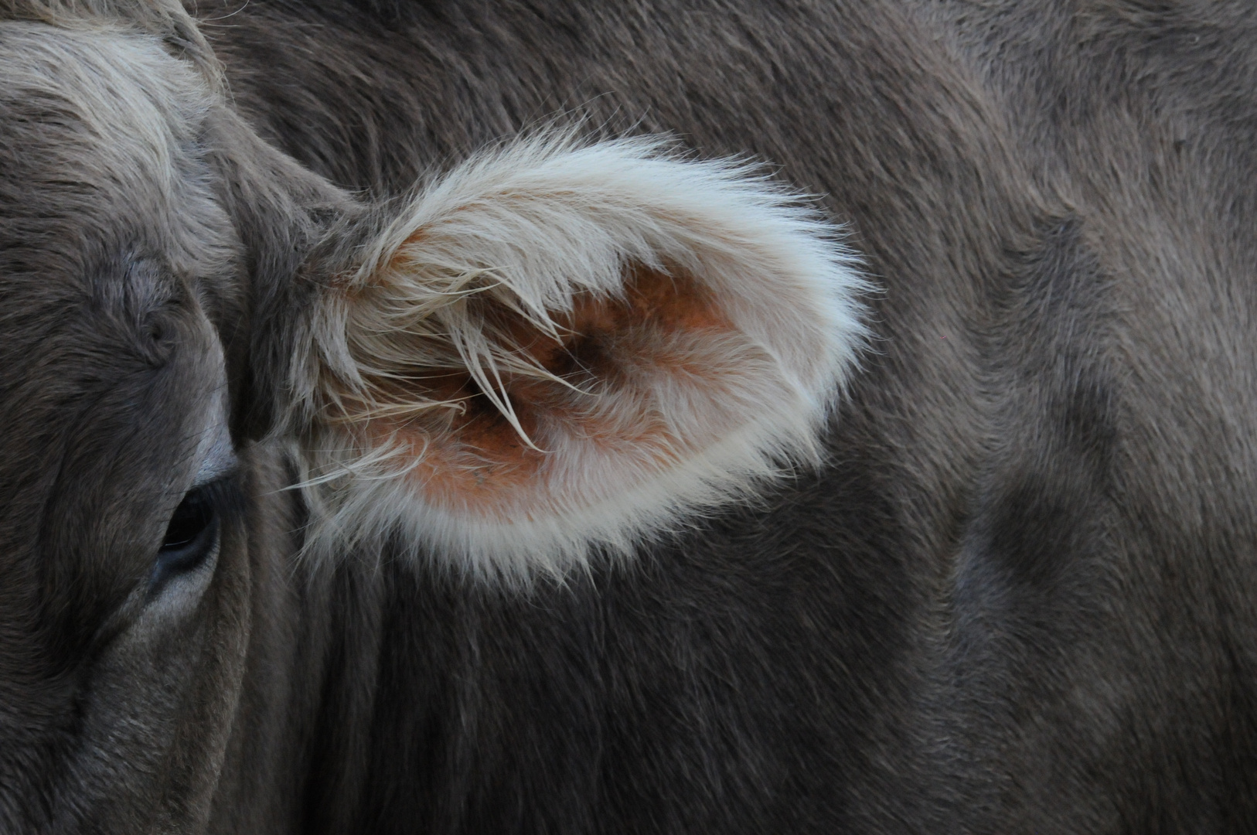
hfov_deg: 16.7
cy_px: 418
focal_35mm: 123
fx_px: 4290
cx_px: 628
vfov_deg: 11.1
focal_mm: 82
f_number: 13
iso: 2000
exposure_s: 1/125
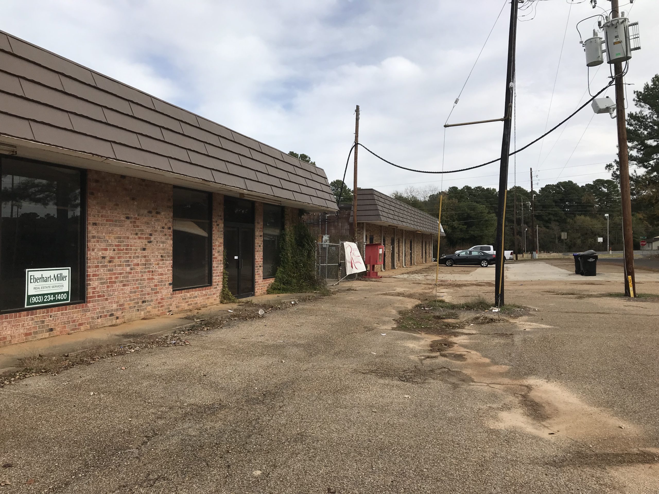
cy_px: 247
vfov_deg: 49.7
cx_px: 330
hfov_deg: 63.4
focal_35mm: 28
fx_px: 533
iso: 20
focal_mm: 3.99
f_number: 1.8
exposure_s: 1/2740
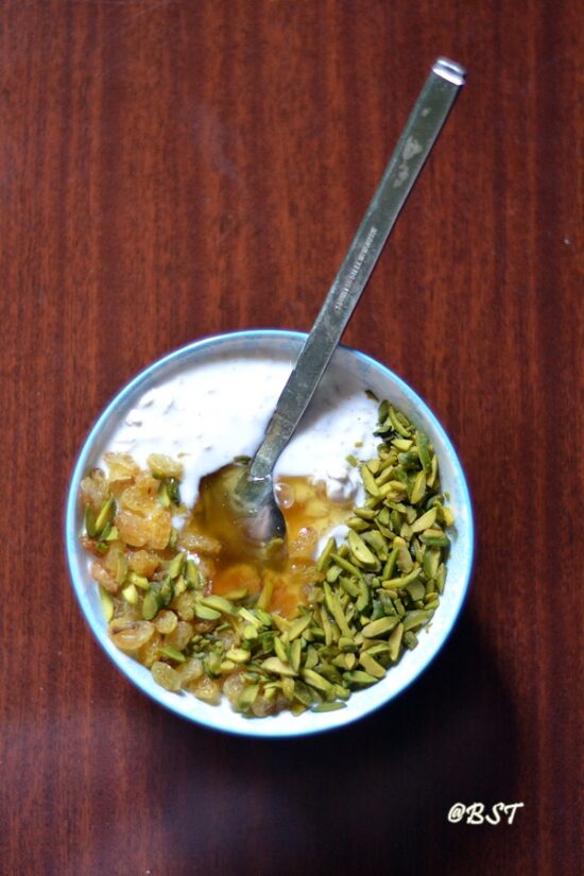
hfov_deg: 18.2
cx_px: 292
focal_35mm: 75
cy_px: 438
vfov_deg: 27.0
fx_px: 1825
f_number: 1.8
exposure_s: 1/60
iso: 1400
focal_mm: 50
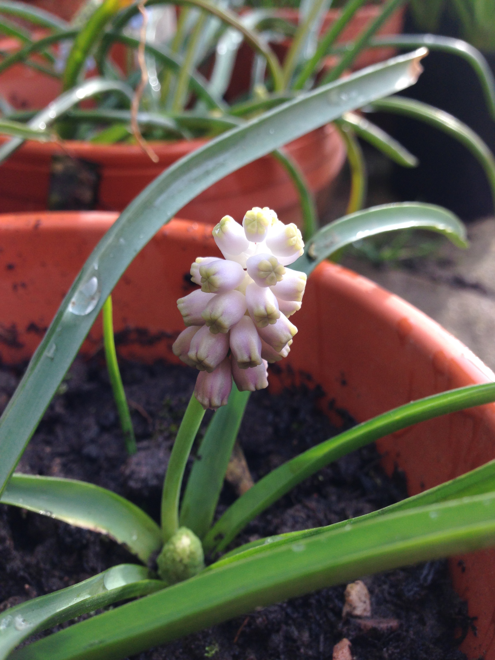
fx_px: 629
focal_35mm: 33
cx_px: 248
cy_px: 330
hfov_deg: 42.9
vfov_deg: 55.4
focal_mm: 4.12
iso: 50
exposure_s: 1/185
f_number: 2.4
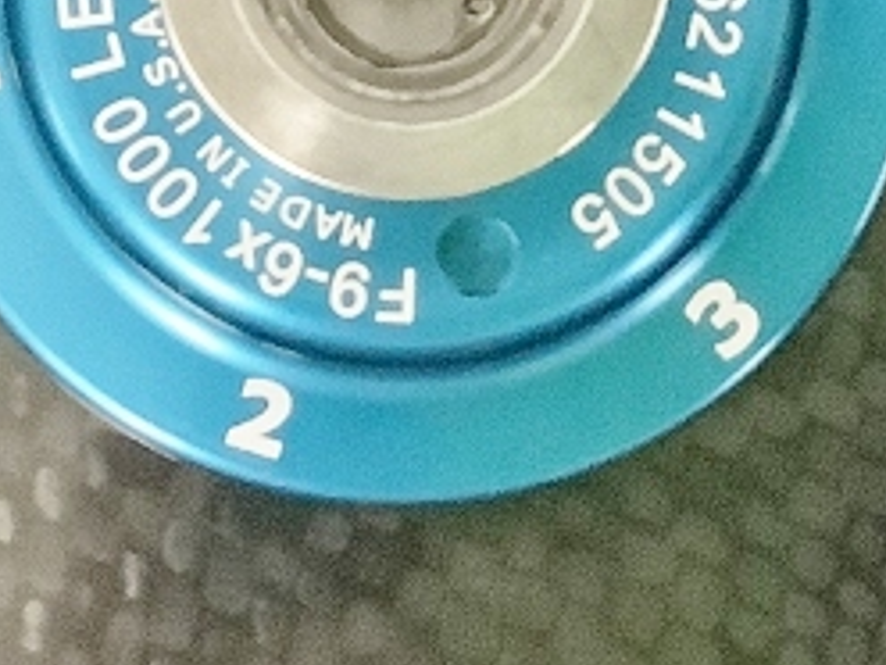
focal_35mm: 128
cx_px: 429
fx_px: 3276
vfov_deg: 11.2
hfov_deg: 15.4
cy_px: -250
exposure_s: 1/30
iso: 640
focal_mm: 3.3
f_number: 2.4
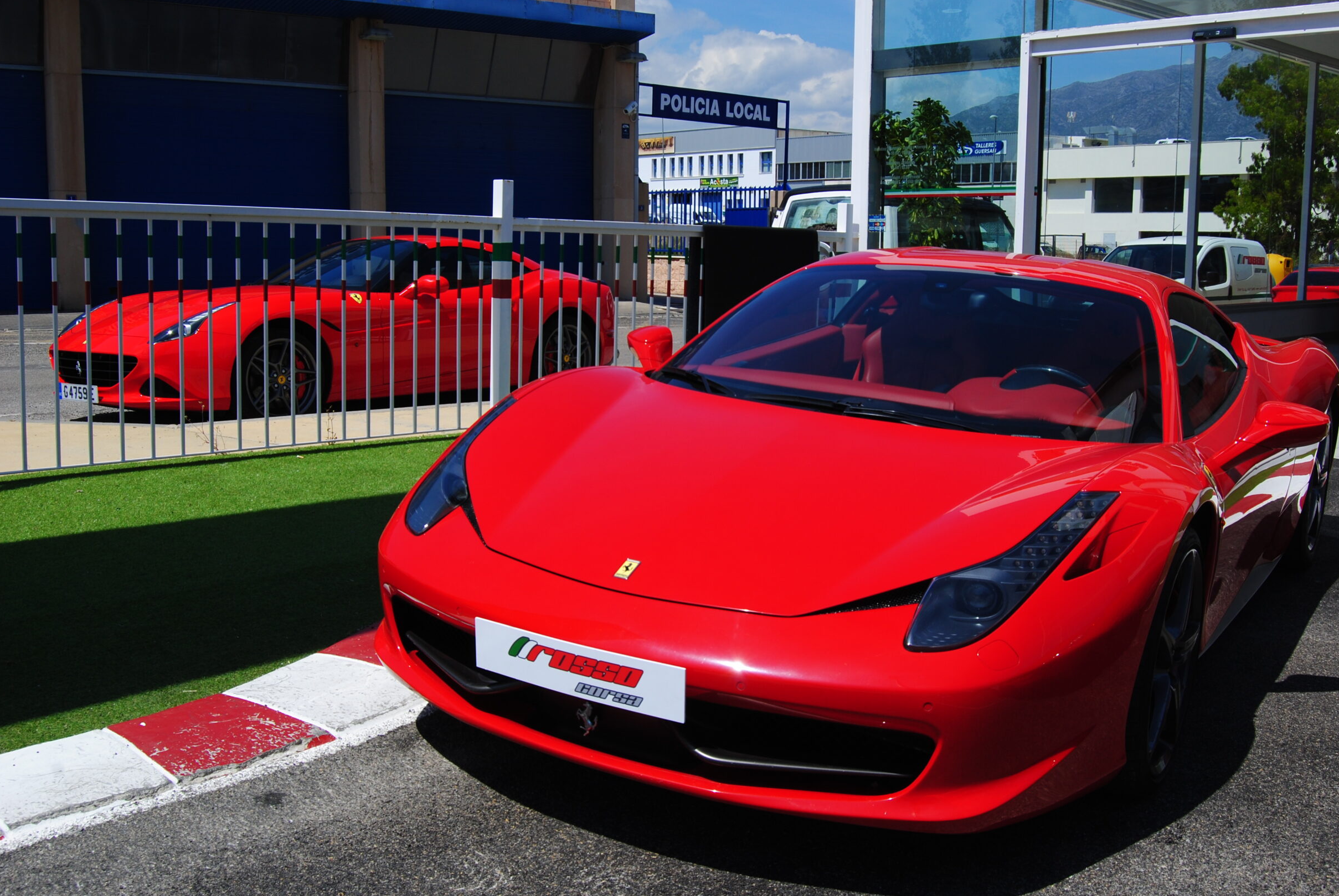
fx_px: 1360
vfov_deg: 36.5
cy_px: 445
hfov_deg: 52.4
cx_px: 705
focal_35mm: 37
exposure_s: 1/320
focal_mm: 23
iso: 100
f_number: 10
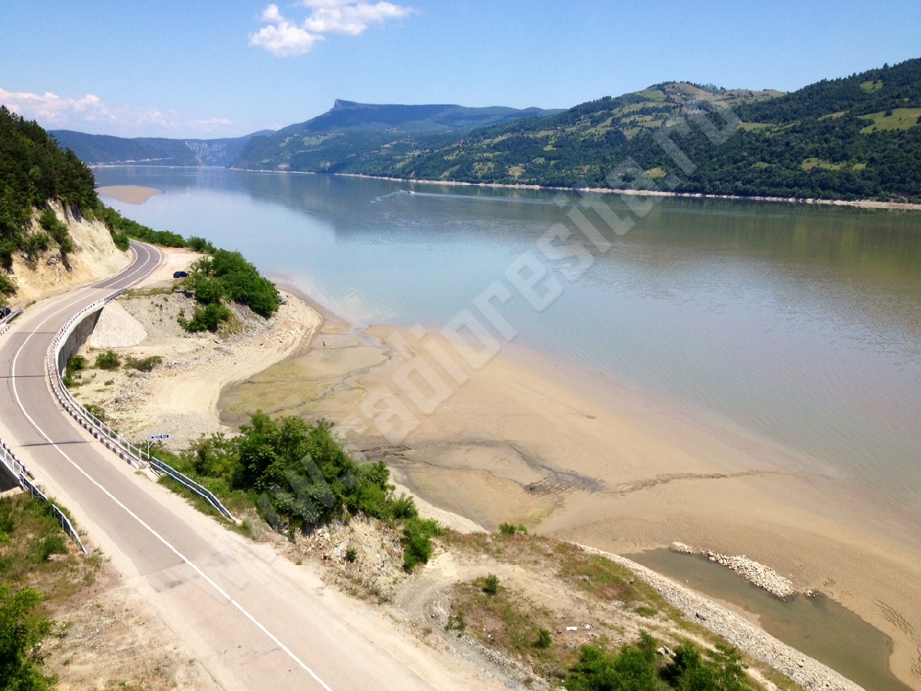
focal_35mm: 35
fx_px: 931
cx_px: 460
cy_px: 346
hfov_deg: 52.6
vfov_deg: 40.7
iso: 50
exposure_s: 1/1842
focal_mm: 4.28
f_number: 2.4
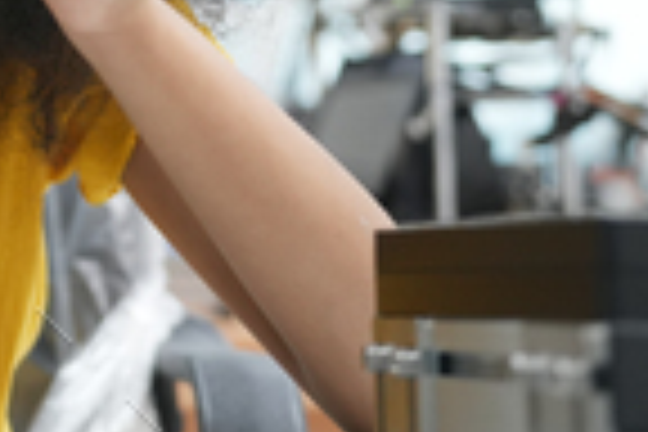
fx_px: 2808
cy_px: -367
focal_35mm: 156
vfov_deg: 8.4
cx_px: -194
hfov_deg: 12.7
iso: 500
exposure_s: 1/193
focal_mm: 38
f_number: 2
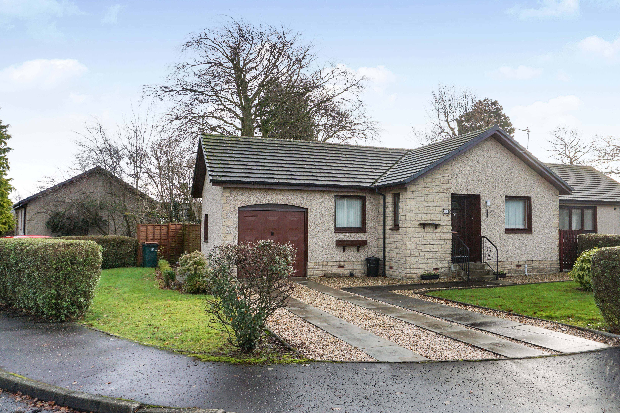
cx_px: 360
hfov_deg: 63.3
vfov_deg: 45.0
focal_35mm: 29
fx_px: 499
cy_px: 208
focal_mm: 16
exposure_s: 1/160
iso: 100
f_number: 9
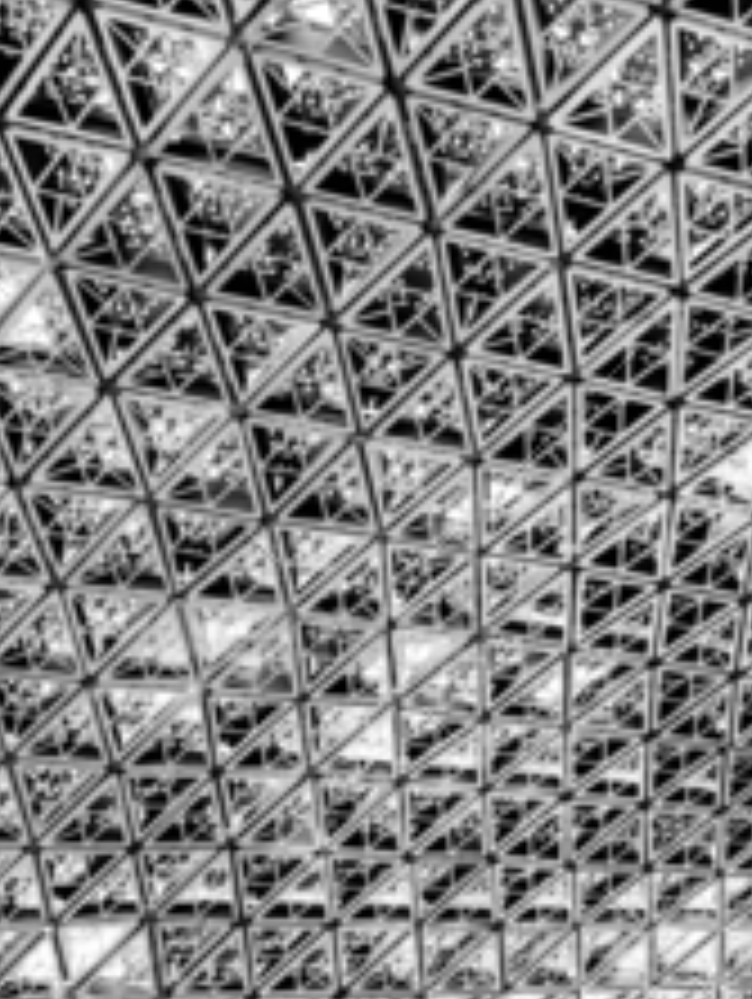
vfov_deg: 39.0
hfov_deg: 26.3
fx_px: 1330
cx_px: 1004
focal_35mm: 46
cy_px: 846
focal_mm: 18
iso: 500
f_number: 8
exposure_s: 1/200
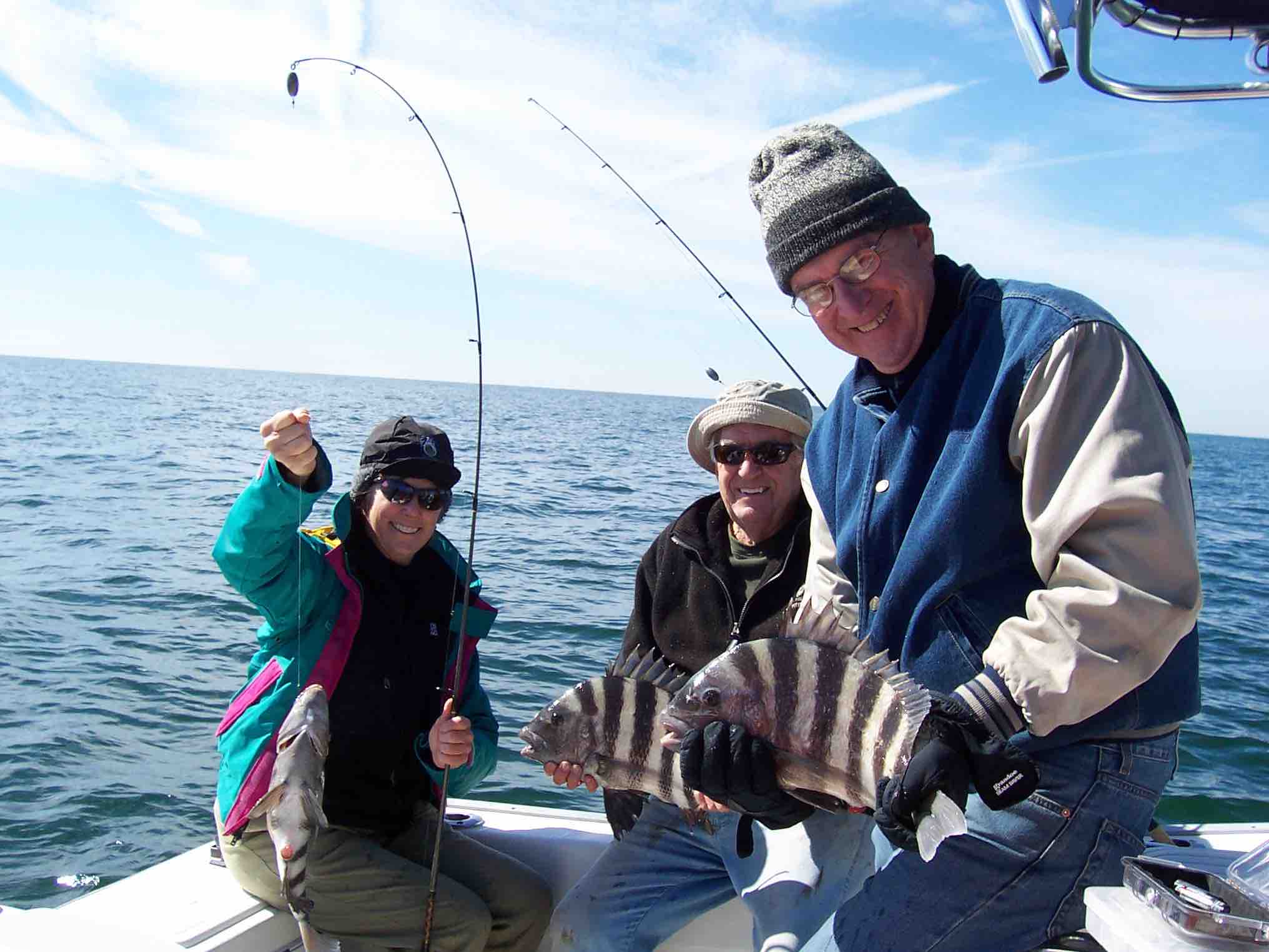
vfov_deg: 38.7
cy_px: 476
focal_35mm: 37
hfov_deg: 50.1
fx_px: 1356
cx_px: 634
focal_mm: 5.6
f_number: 5.6
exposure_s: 1/350
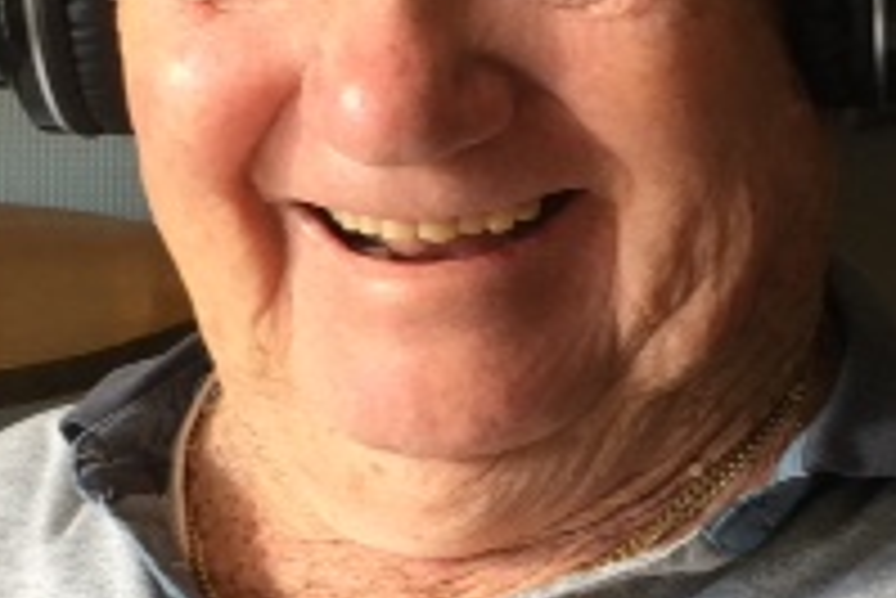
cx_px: 581
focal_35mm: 97
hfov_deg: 21.0
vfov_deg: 14.0
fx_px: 2416
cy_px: 486
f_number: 2.2
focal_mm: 4.15
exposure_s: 1/50
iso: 40
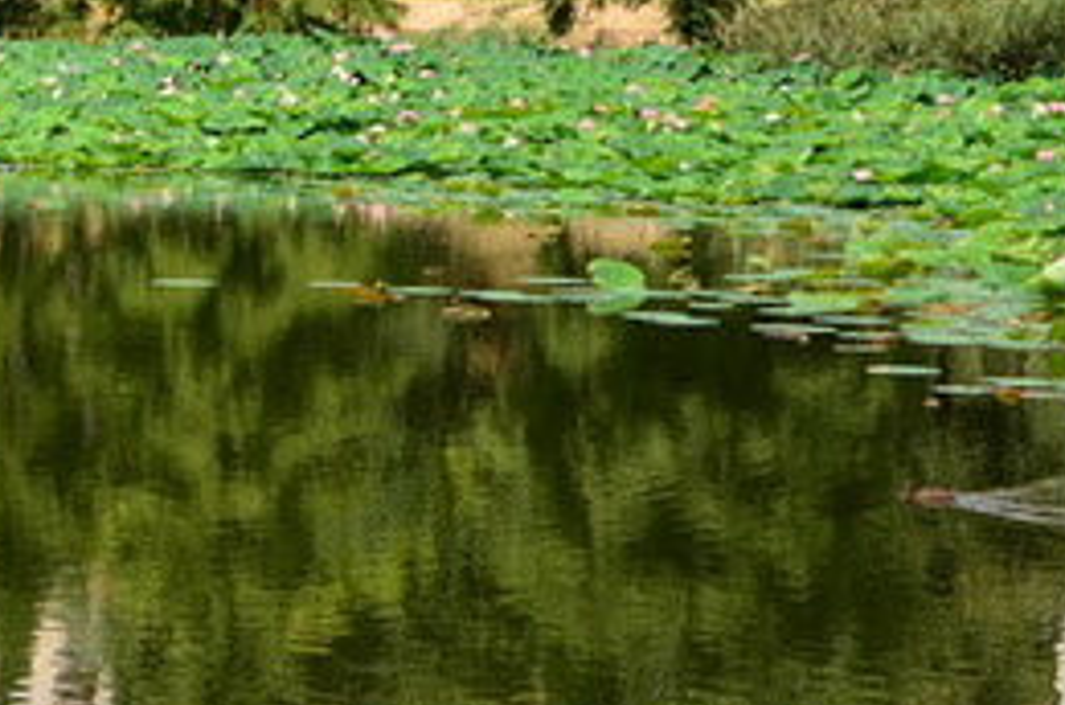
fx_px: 4171
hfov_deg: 14.1
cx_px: -201
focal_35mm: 141
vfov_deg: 9.6
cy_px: 78
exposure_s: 1/1250
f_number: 2.8
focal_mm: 35
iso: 100
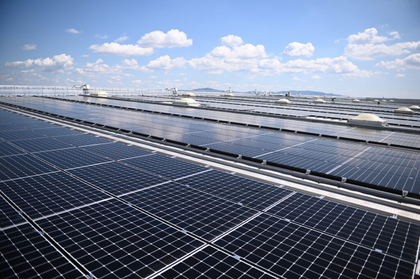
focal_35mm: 24
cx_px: 210
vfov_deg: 53.1
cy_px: 140
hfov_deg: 73.8
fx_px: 280
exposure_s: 1/2500
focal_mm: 24
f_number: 2.8
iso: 100
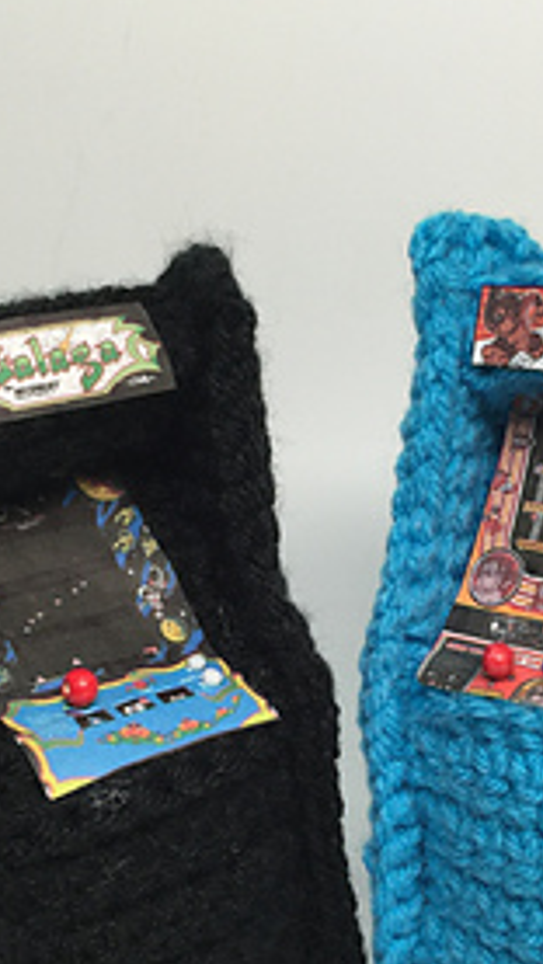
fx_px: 1458
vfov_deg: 36.3
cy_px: 619
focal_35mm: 57
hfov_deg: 21.0
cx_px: 381
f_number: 2.2
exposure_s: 1/30
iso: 32
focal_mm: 4.15
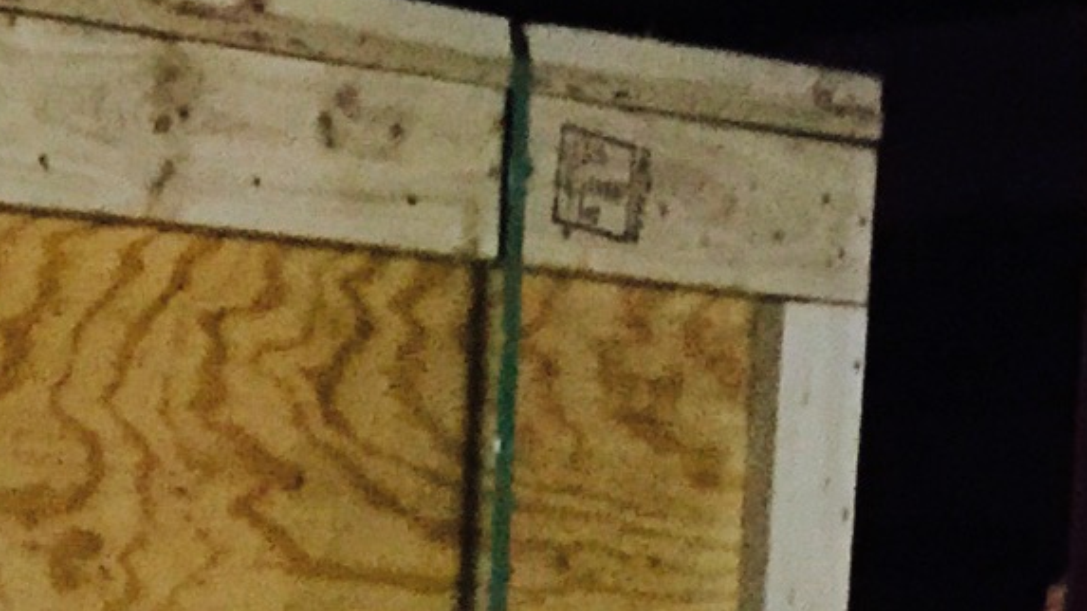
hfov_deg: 11.5
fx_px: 5187
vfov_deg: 6.2
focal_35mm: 180
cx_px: -480
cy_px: 1873
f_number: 2.2
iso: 160
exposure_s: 1/4
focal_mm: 4.15
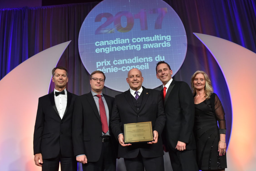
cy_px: 92
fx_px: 221
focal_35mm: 31
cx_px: 136
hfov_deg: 60.2
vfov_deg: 42.4
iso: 2000
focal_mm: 28
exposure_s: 1/250
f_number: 4
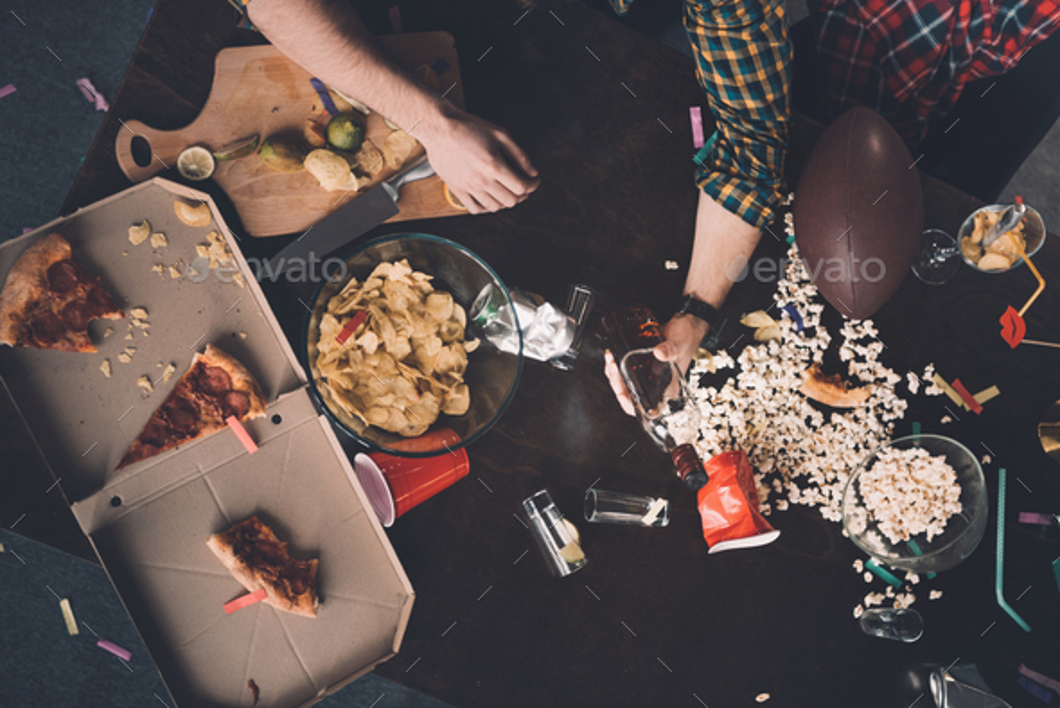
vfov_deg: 22.6
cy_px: 354
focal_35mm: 60
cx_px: 530
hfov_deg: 33.4
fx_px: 1767
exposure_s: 1/125
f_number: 2.8
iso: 400
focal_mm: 60
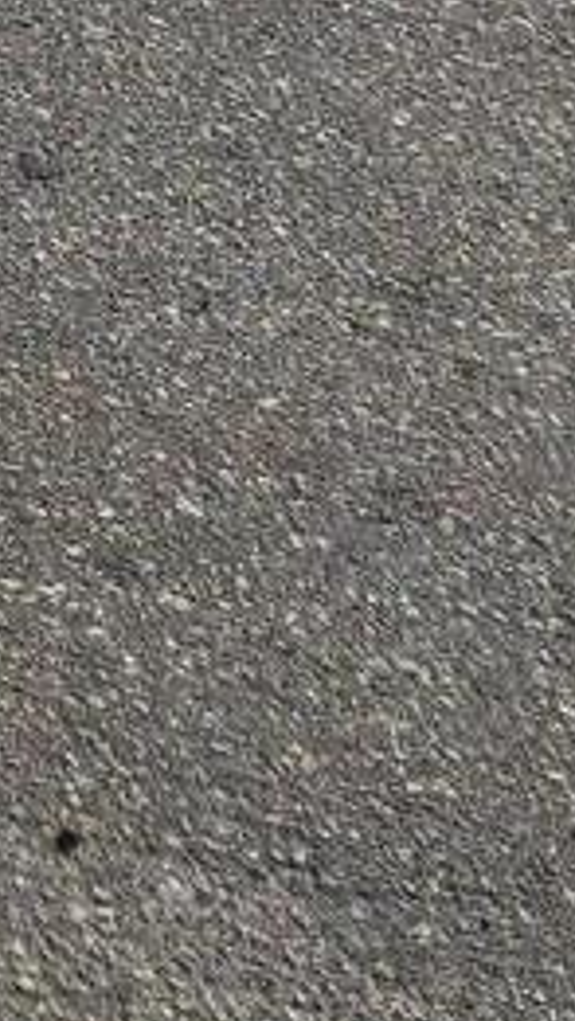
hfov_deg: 5.3
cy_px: -2457
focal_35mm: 192
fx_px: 5199
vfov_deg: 8.5
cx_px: -2034
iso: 12
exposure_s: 1/1300
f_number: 1.8
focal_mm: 6.4
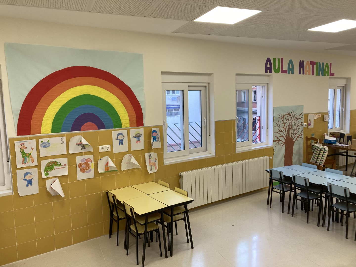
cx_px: 178
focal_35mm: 28
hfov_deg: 63.4
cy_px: 134
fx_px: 288
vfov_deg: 49.7
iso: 40
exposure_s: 1/100
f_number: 1.8
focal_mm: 3.99
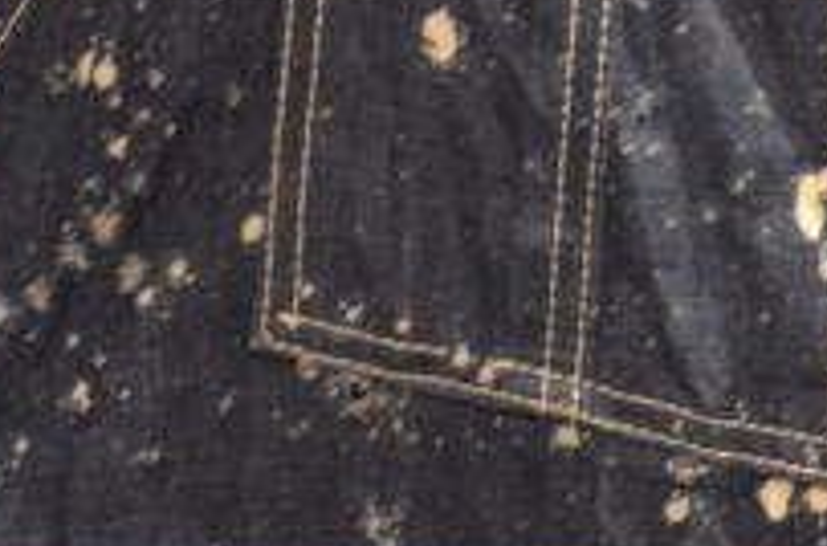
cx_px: 847
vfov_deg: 10.7
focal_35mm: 124
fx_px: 2840
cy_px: -226
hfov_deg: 16.2
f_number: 4
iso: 3200
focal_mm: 24
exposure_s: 1/20
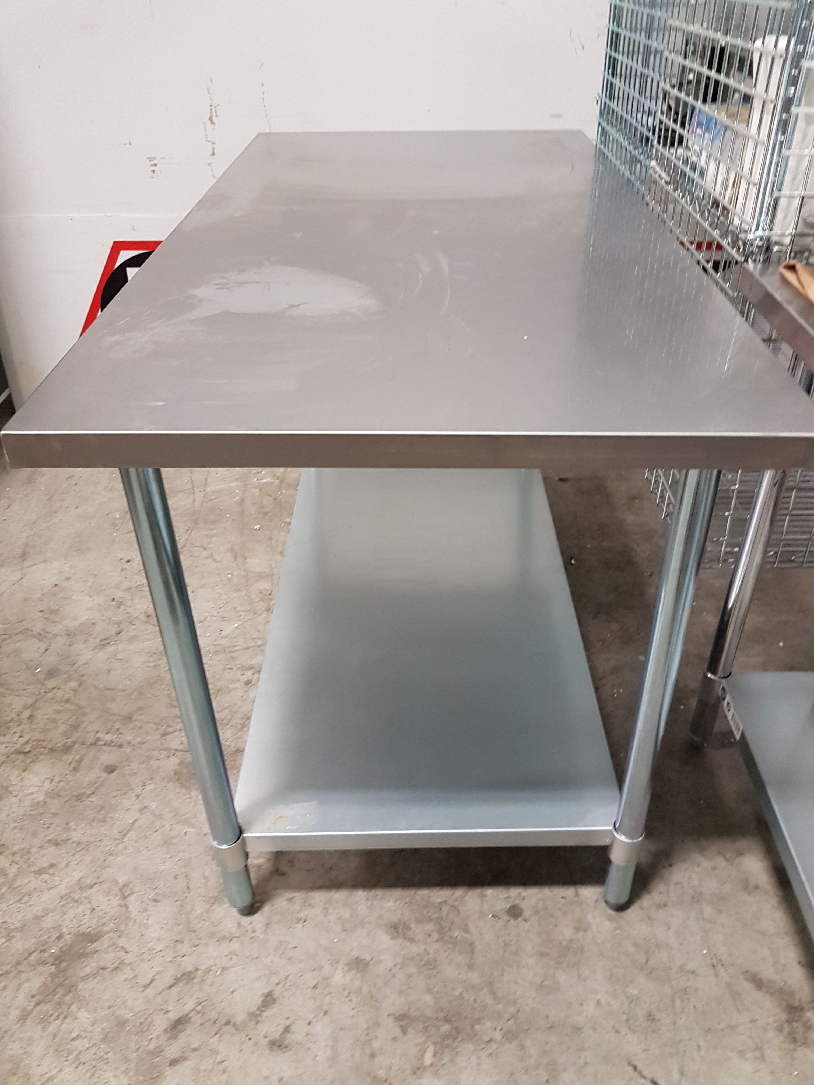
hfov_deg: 53.1
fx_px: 815
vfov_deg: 67.3
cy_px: 542
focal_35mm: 26
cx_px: 407
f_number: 1.7
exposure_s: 1/30
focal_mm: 4.2
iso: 200
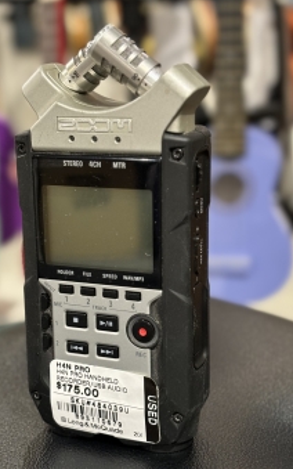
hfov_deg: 20.0
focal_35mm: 65
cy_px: 264
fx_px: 830
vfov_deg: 31.5
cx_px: 119
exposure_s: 1/40
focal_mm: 5.96
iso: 200
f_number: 1.6
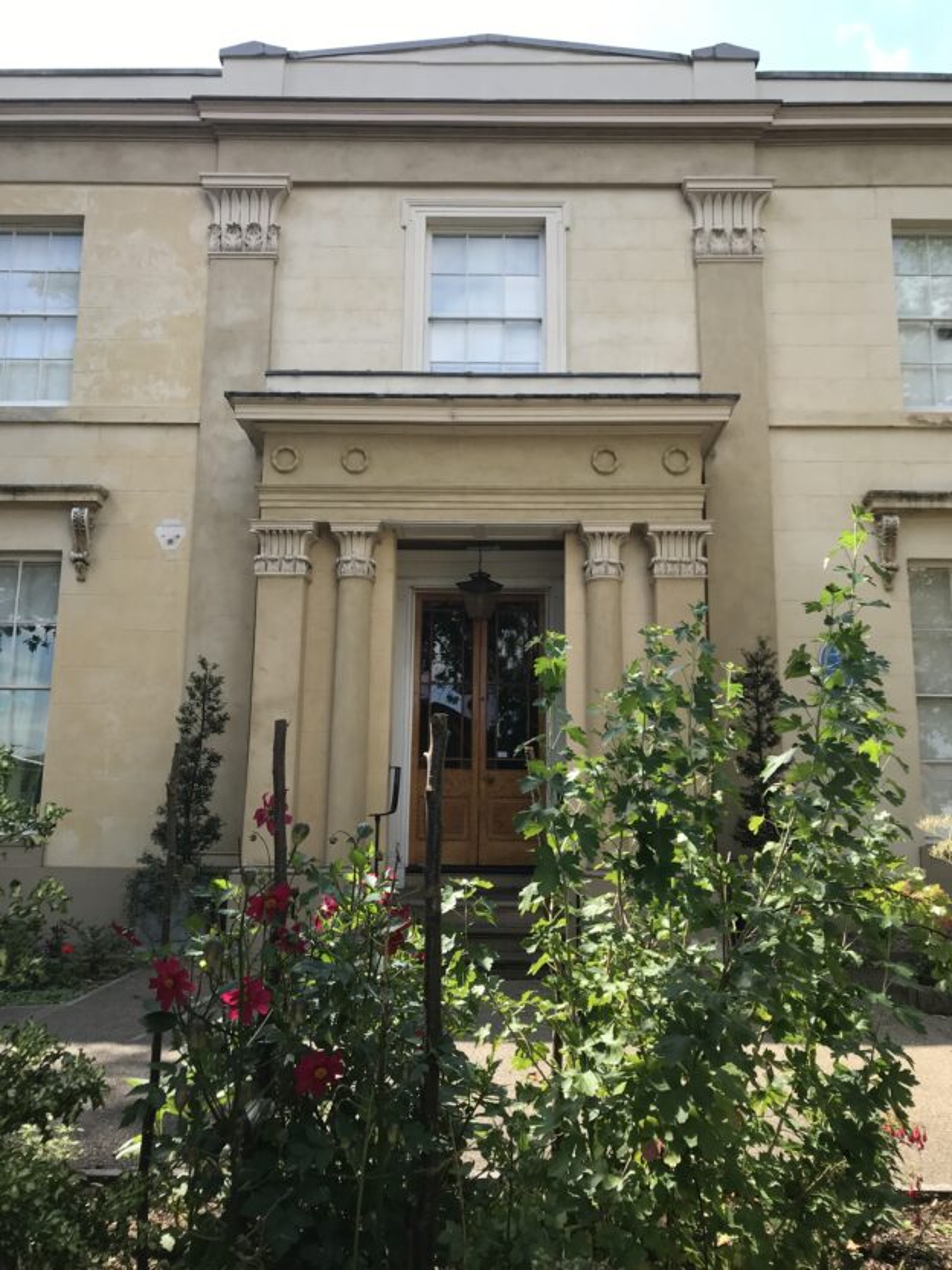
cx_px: 476
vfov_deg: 63.4
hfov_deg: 49.7
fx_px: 1027
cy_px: 635
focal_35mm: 28
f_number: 1.8
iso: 20
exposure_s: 1/556
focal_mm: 3.99
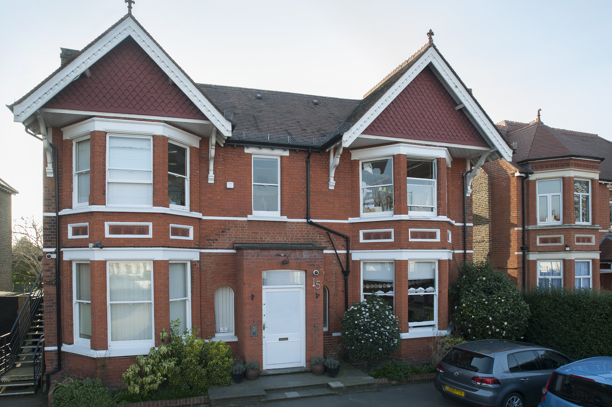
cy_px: 205
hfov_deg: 86.8
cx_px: 282
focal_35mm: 19
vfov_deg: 64.5
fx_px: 323
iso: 800
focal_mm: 17
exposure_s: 1/250
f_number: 9
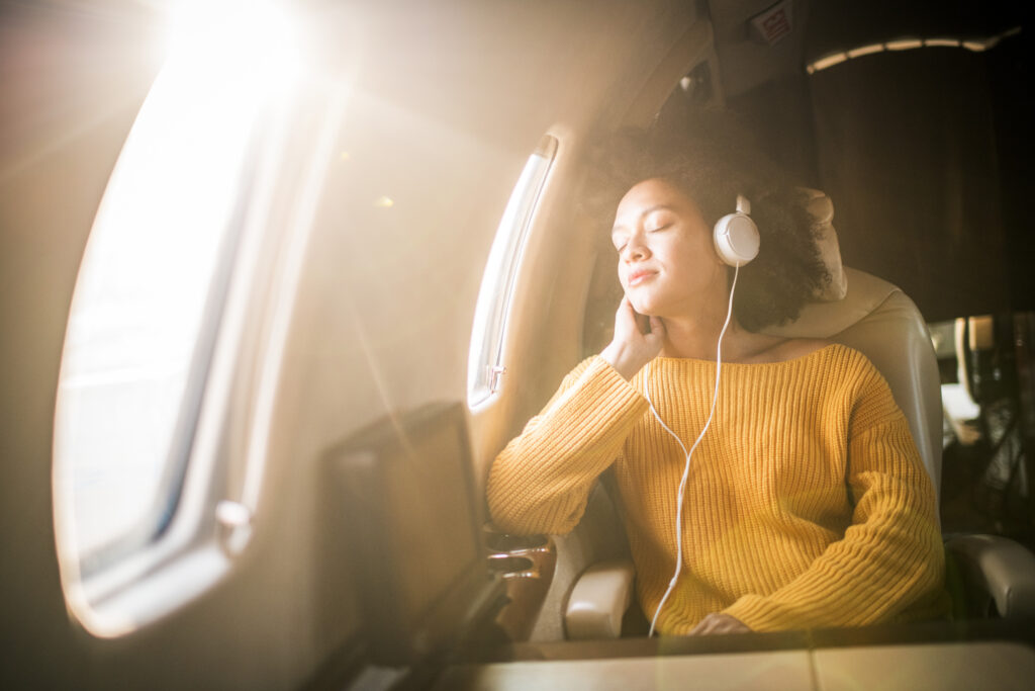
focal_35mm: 35
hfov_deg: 54.4
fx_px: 1006
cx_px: 518
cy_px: 346
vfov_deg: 37.9
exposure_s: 1/1250
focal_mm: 35
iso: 800
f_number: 1.4
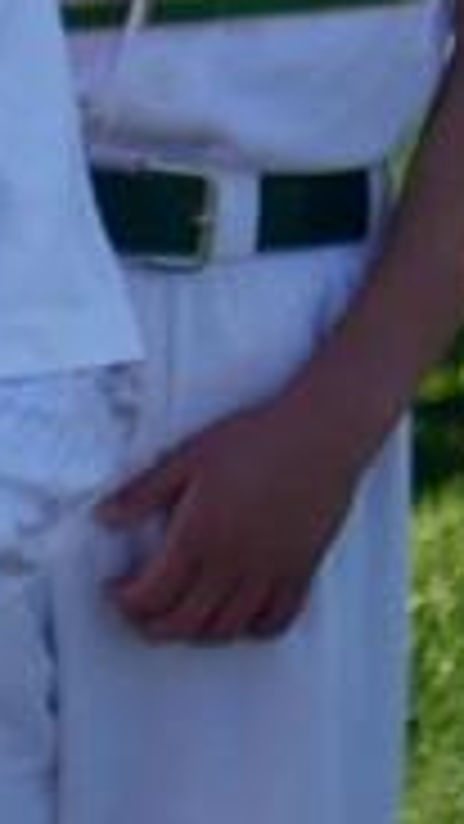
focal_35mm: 171
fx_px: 3739
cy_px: 146
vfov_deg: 12.5
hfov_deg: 5.9
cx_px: -1419
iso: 200
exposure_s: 1/1000
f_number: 4
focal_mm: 14
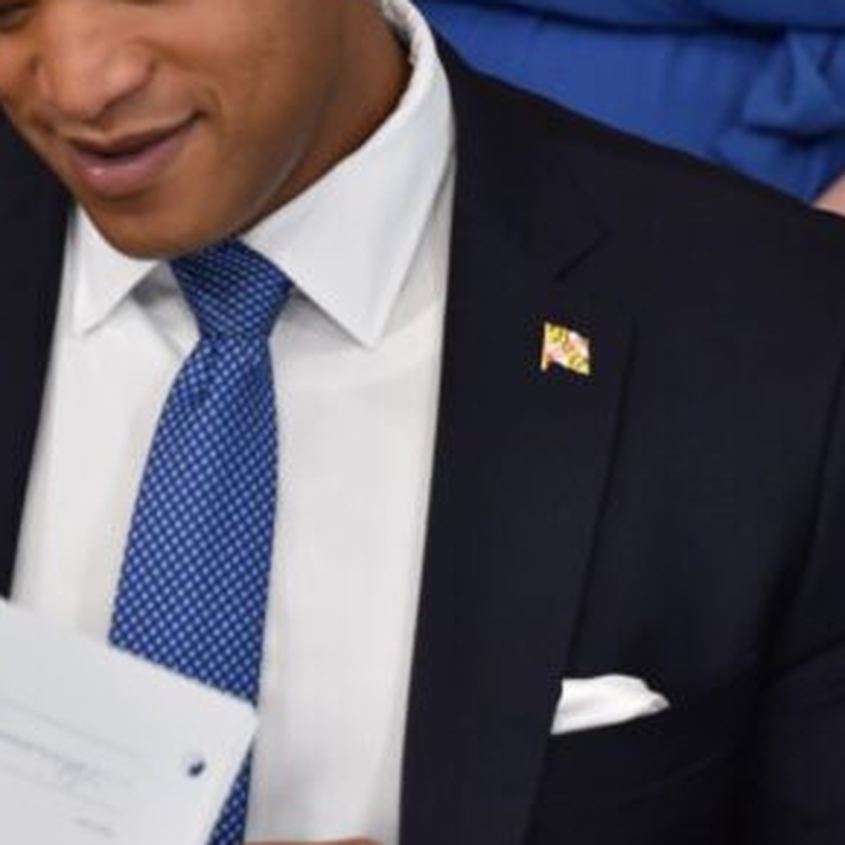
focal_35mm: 608
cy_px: 338
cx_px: 152
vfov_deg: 2.9
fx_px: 16791
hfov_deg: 2.9
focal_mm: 180
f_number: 2.8
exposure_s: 1/320
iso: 1600
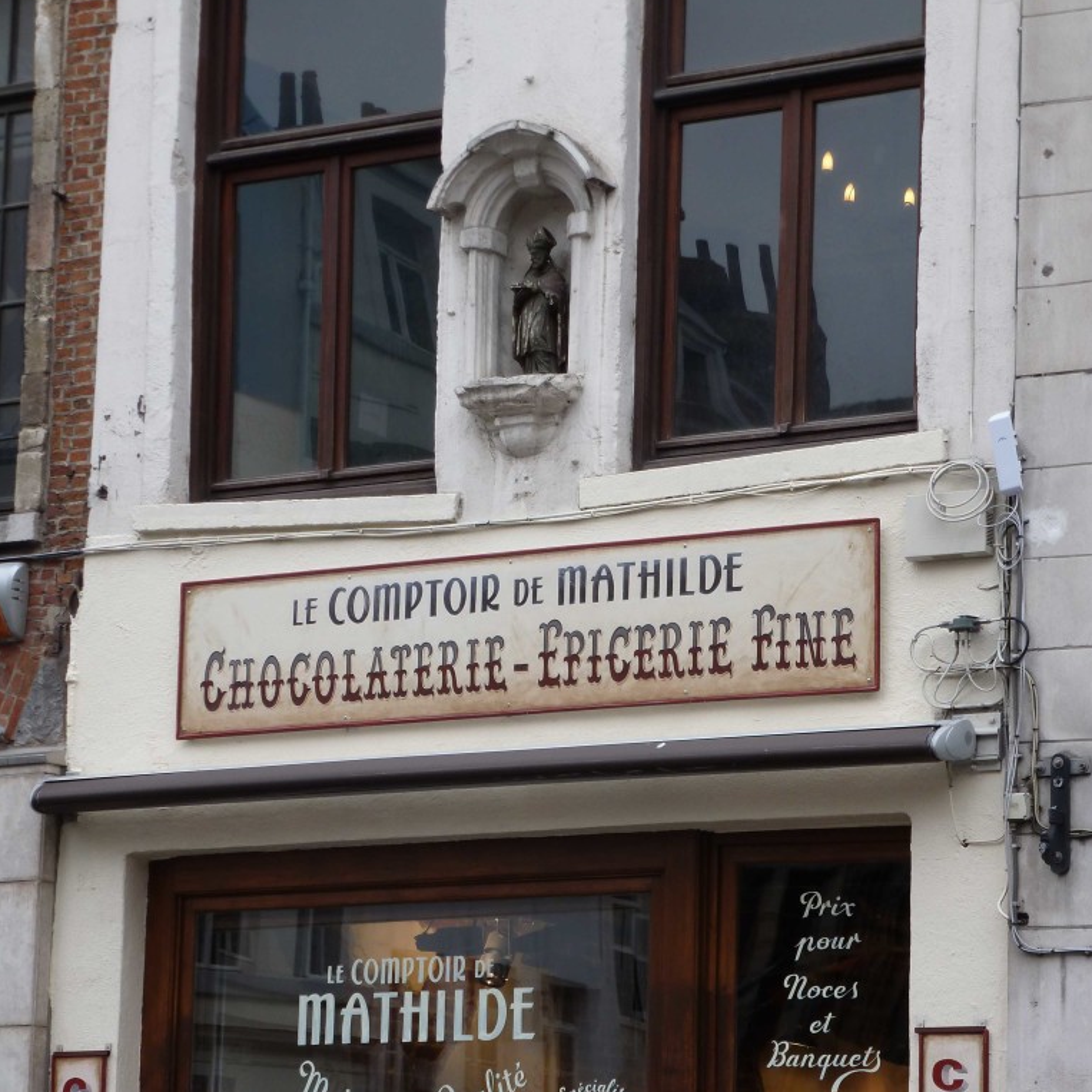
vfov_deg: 13.0
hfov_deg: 13.0
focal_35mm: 134
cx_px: 547
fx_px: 4783
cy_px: 623
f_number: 5.1
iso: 100
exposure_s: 1/160
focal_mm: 20.2
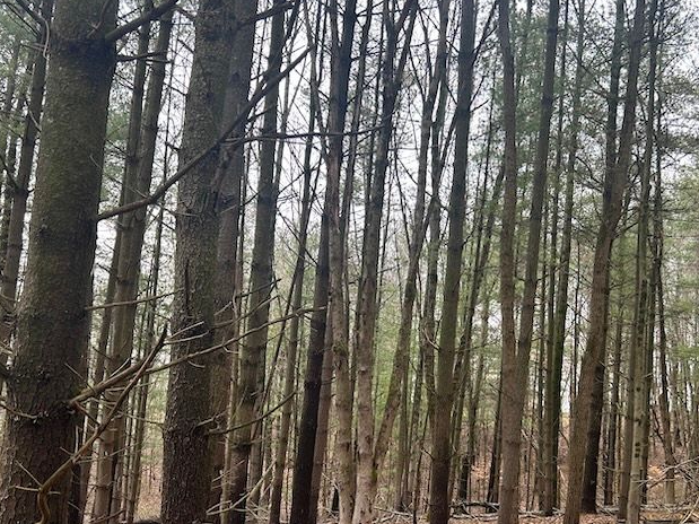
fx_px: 848
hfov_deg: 44.5
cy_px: 337
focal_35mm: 42
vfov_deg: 34.1
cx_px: 435
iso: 50
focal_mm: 5.7
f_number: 1.5
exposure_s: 1/166
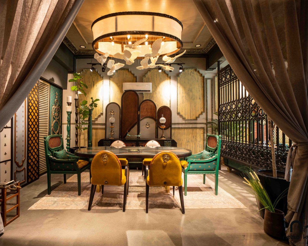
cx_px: 139
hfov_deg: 89.4
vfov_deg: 77.0
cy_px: 123
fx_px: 155
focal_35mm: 17
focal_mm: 15
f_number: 4.5
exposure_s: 1/25
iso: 640
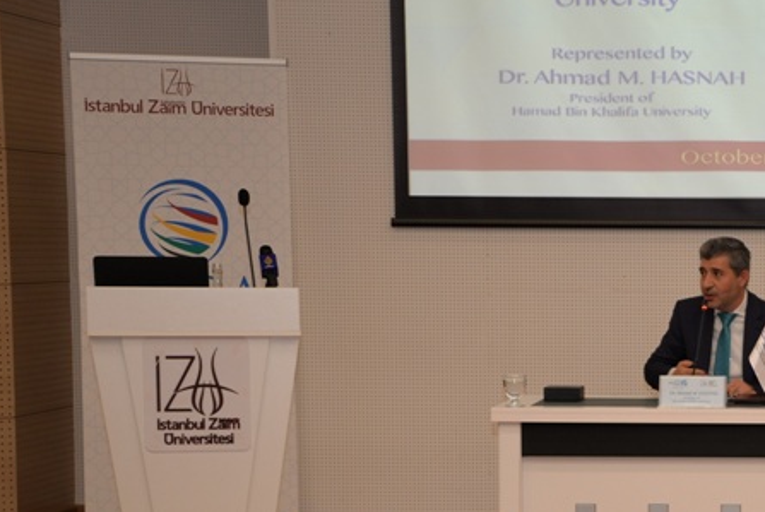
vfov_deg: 11.5
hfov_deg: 16.8
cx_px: 796
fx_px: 2531
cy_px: 437
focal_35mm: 119
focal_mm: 52
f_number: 4.2
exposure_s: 1/60
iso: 450
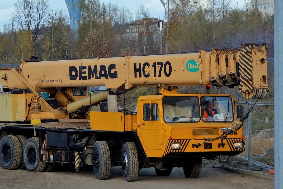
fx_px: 935
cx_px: 119
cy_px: 110
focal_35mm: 119
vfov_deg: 11.5
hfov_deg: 17.2
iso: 125
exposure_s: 1/320
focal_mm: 37.1
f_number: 5.6
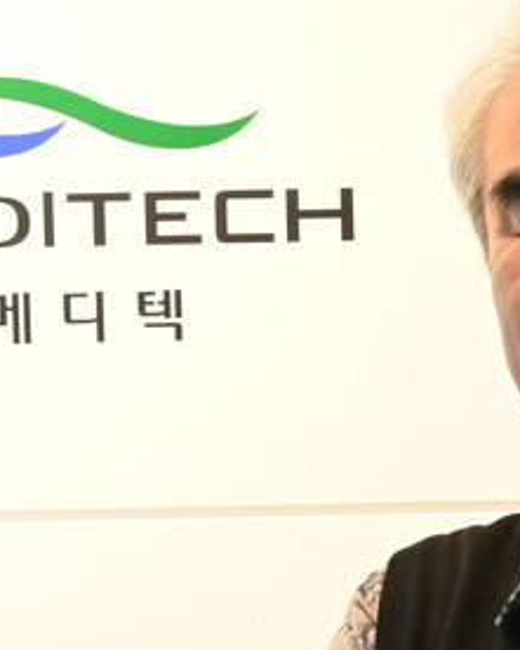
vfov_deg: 14.2
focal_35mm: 135
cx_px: 379
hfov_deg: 11.4
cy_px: 497
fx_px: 2592
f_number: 4.5
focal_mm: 27.5
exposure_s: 1/125
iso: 900
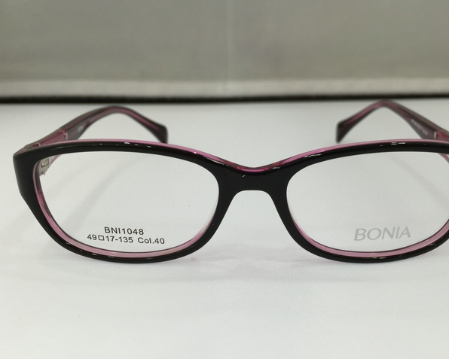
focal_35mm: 38
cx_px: 254
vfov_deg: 39.1
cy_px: 209
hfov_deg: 47.8
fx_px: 505
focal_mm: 4.15
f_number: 2.2
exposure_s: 1/50
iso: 32
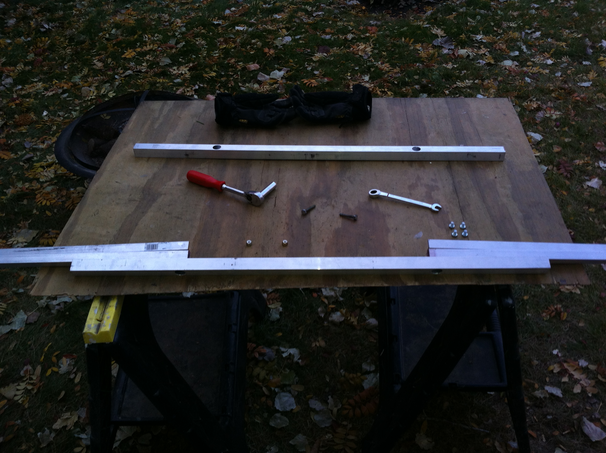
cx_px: 303
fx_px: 612
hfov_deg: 52.7
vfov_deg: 40.6
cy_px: 226
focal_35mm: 35
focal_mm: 3.85
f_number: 2.8
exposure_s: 1/23
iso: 80
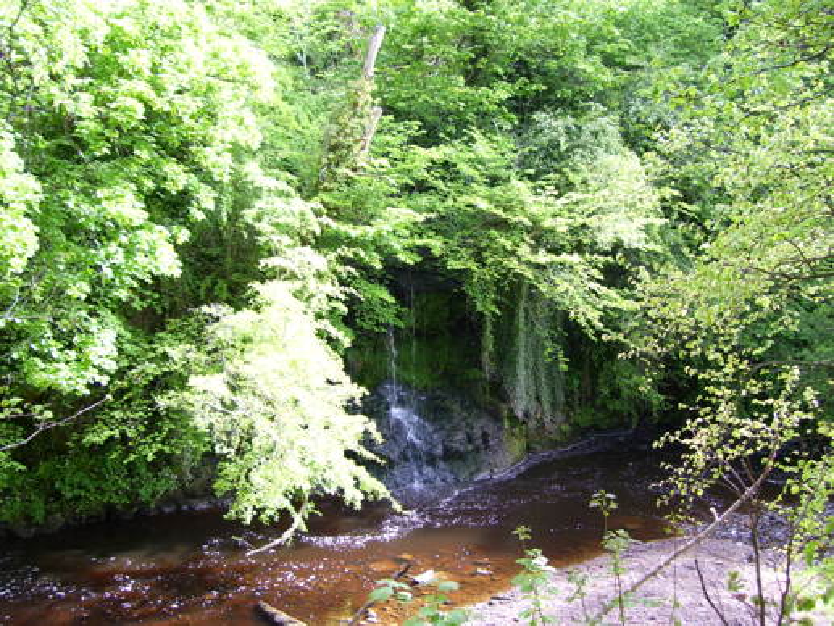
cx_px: 417
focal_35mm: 37
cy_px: 313
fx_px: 892
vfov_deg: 38.7
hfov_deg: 50.1
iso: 80
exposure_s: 1/90
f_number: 2.7
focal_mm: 6
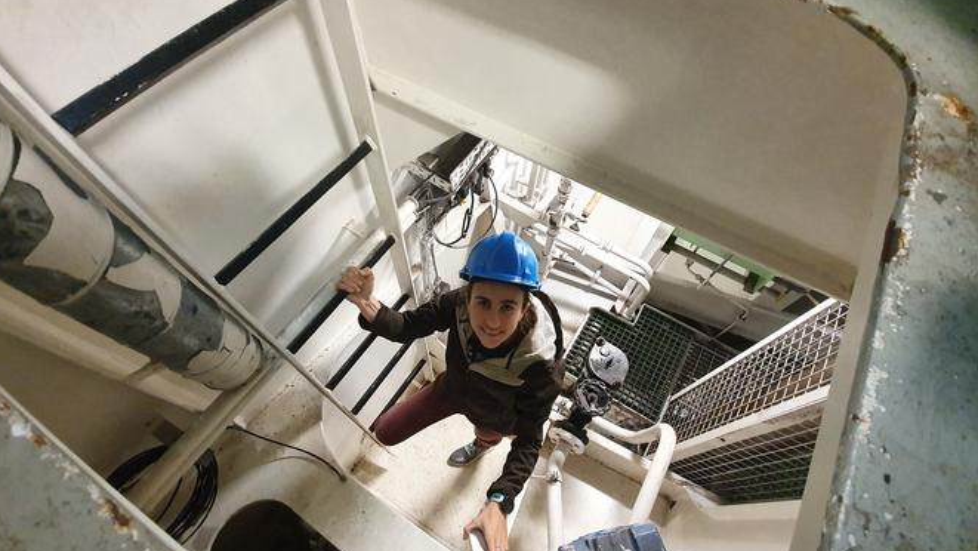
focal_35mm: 15
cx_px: 481
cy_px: 333
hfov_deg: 103.0
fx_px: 389
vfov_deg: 69.8
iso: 640
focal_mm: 1.8
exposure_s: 1/20
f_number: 2.2
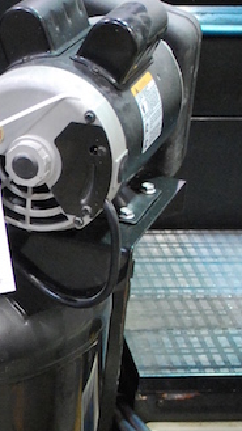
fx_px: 1118
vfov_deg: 21.5
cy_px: 356
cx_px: -114
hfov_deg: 11.8
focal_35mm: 98
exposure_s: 1/30
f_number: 3.8
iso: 1600
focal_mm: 20
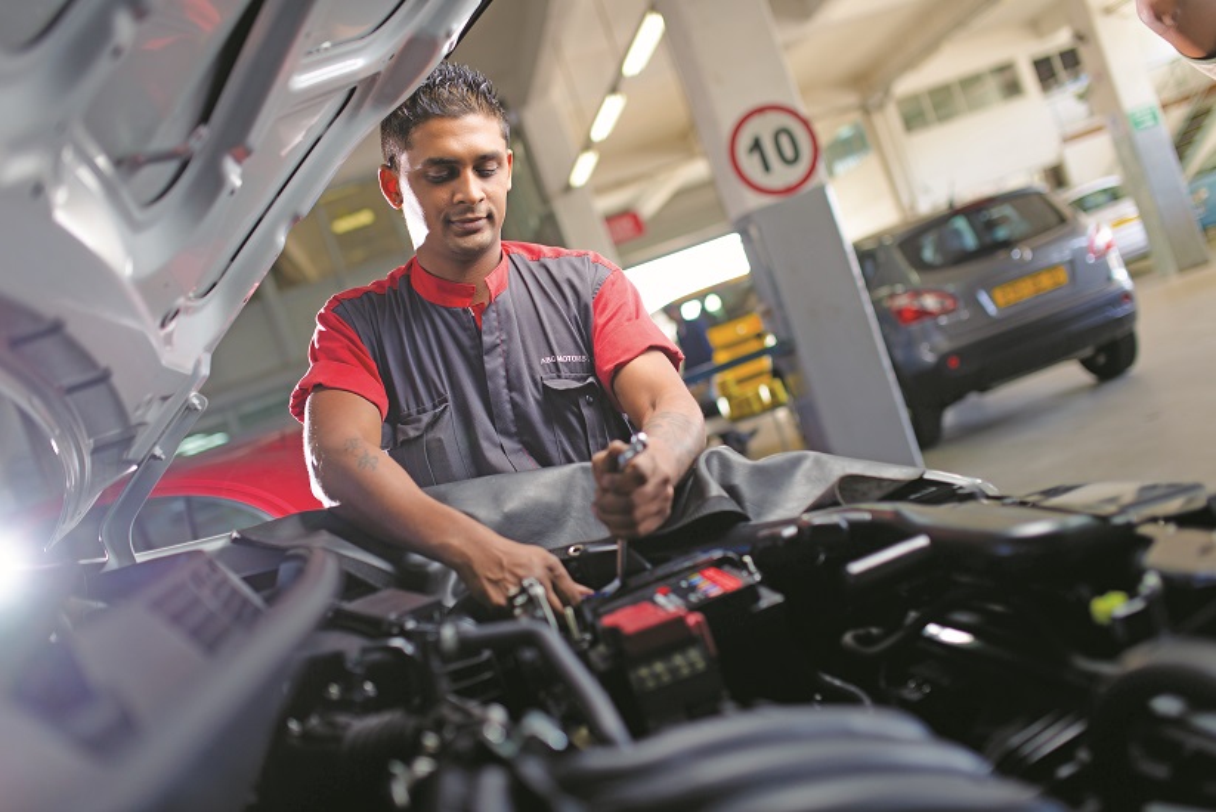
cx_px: 608
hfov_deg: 54.4
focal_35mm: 35
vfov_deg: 37.9
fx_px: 1183
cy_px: 406
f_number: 2
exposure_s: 1/200
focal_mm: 35
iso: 160
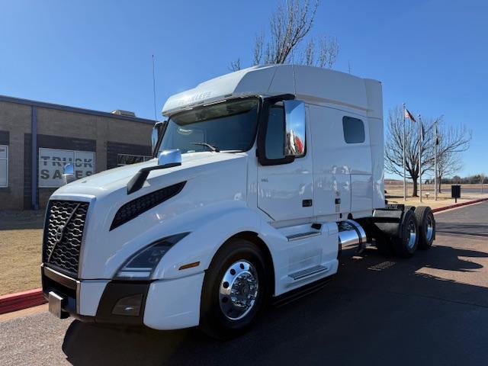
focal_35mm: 24
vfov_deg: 56.8
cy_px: 183
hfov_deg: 71.6
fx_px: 338
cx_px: 244
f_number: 1.78
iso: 80
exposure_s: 1/3953
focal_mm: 6.76
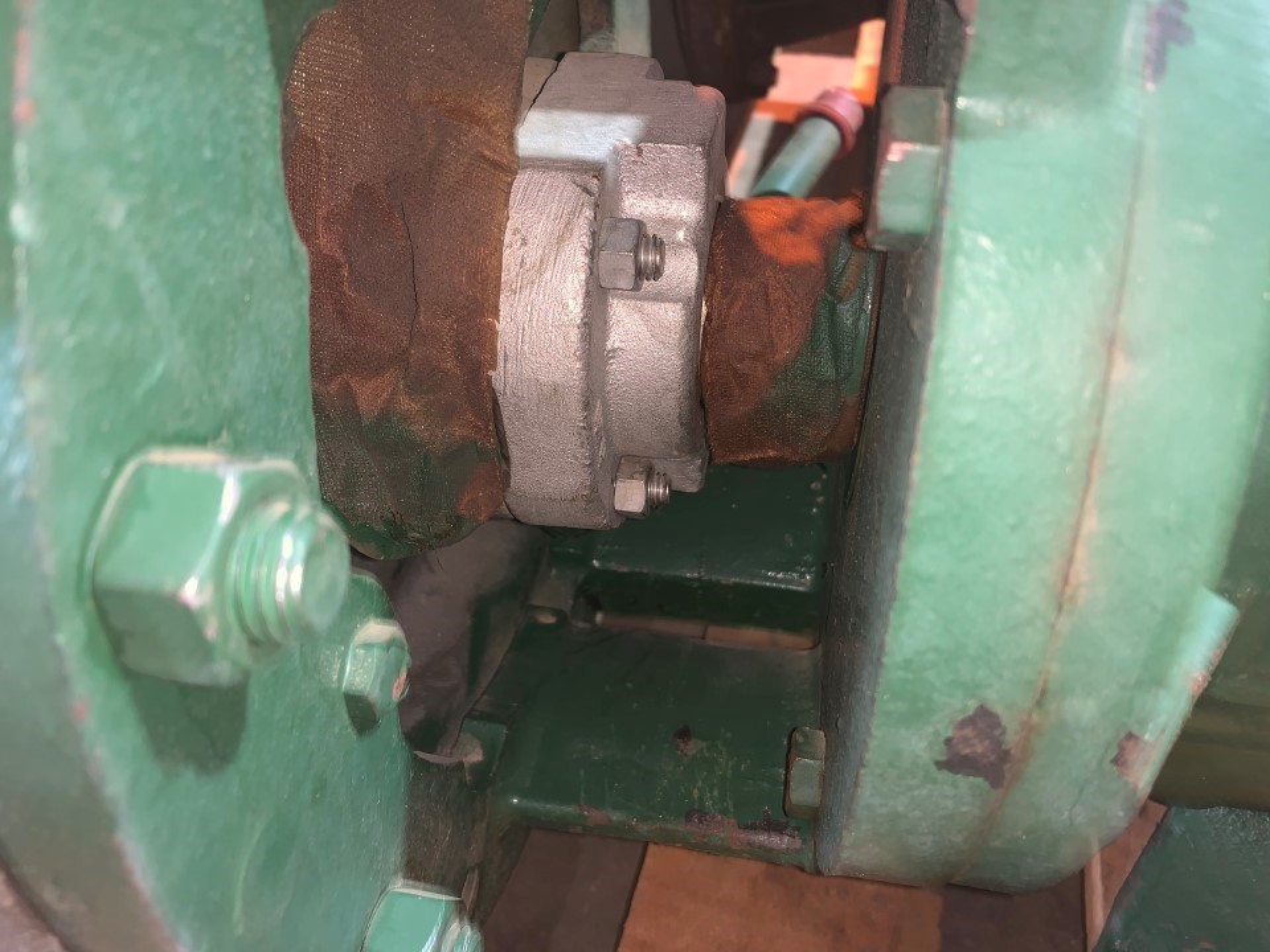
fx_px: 954
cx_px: 635
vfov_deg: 53.1
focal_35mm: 26
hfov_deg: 67.3
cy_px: 476
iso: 25
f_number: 1.8
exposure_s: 1/4
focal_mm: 4.25
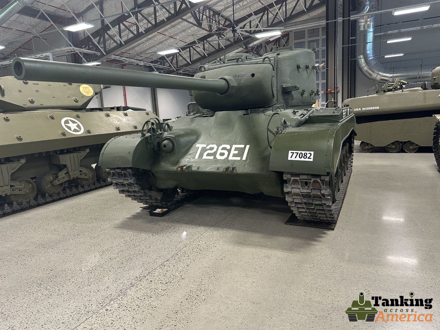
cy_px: 165
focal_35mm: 24
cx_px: 220
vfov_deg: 56.8
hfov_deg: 71.6
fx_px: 305
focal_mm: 6.86
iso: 160
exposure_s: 1/60
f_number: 1.78
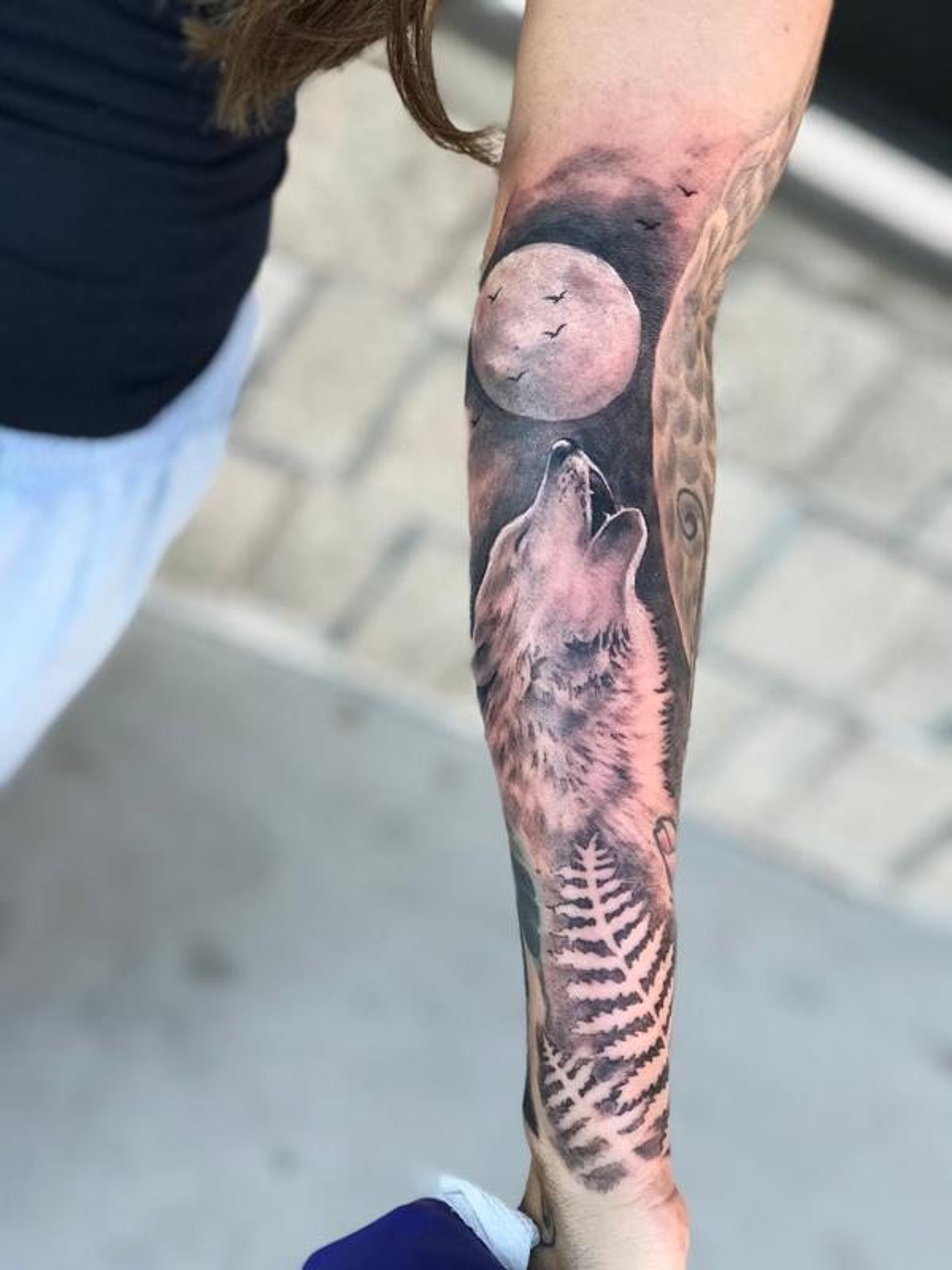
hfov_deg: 25.7
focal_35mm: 57
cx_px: 476
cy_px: 635
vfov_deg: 33.8
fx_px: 2090
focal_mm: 6.6
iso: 32
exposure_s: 1/120
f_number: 2.8
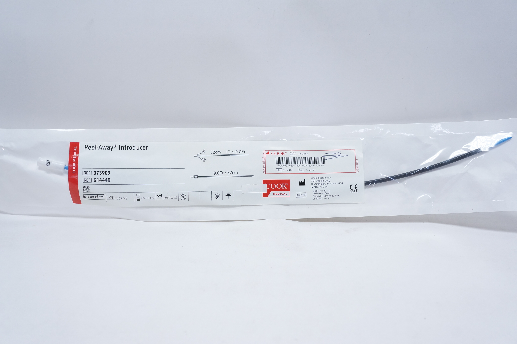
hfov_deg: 62.0
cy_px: 172
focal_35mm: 30
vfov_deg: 43.5
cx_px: 258
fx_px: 430
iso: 800
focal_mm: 20
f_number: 7.1
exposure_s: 1/50
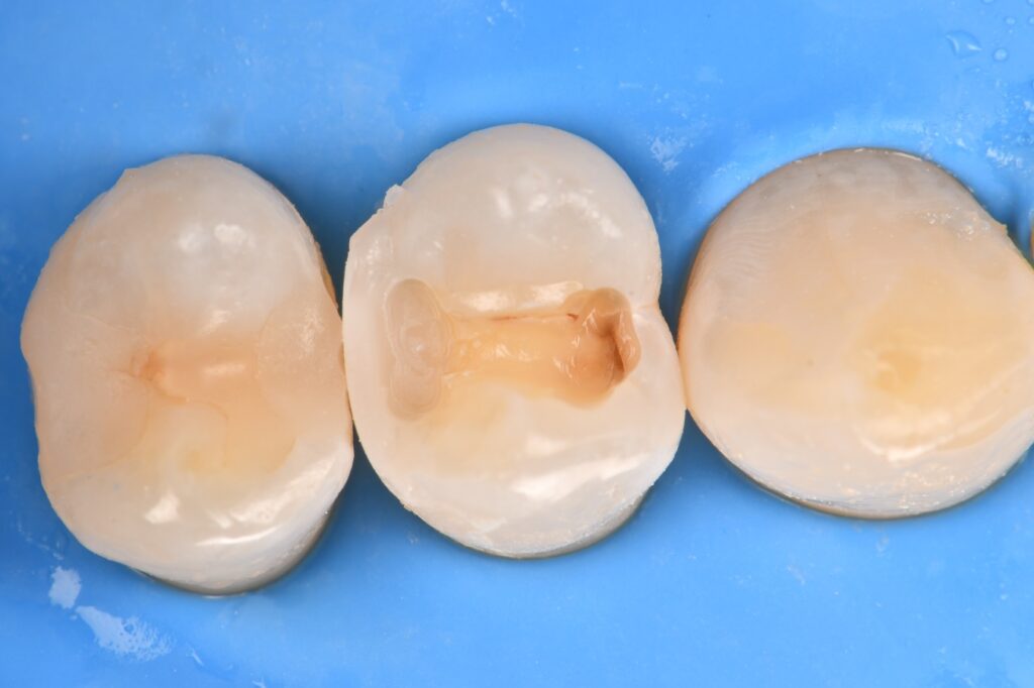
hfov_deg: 13.1
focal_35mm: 157
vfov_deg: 8.7
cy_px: 344
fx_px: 4508
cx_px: 517
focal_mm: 105
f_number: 32
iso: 200
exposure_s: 1/160
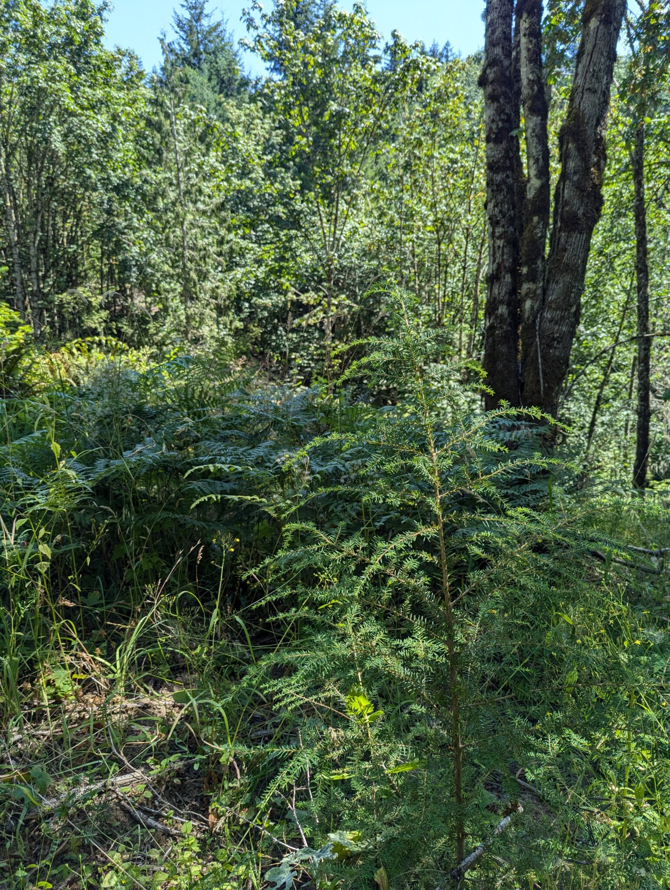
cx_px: 335
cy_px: 445
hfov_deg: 56.9
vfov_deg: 71.5
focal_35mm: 24
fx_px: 618
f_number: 1.85
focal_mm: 6.81
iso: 36
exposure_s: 1/341
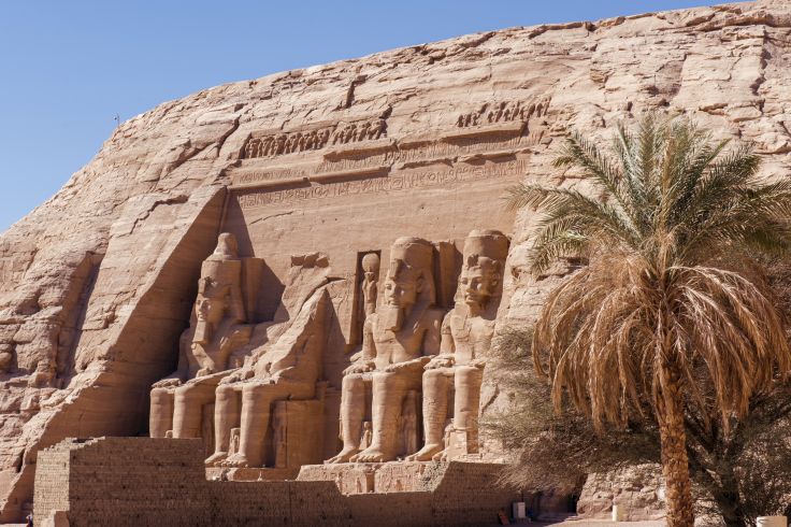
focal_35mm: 70
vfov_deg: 19.4
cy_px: 264
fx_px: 1537
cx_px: 396
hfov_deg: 28.9
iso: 100
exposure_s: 1/100
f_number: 11
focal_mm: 70
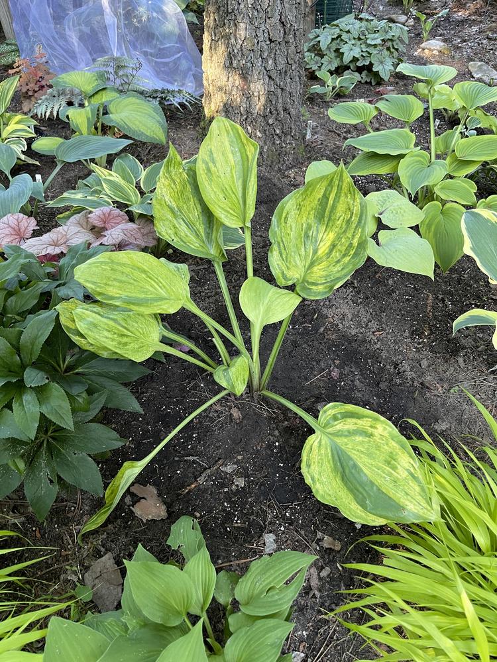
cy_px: 331
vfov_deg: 69.4
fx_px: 479
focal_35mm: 25
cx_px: 248
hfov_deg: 54.9
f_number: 1.6
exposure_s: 1/60
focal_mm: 5.1
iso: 160
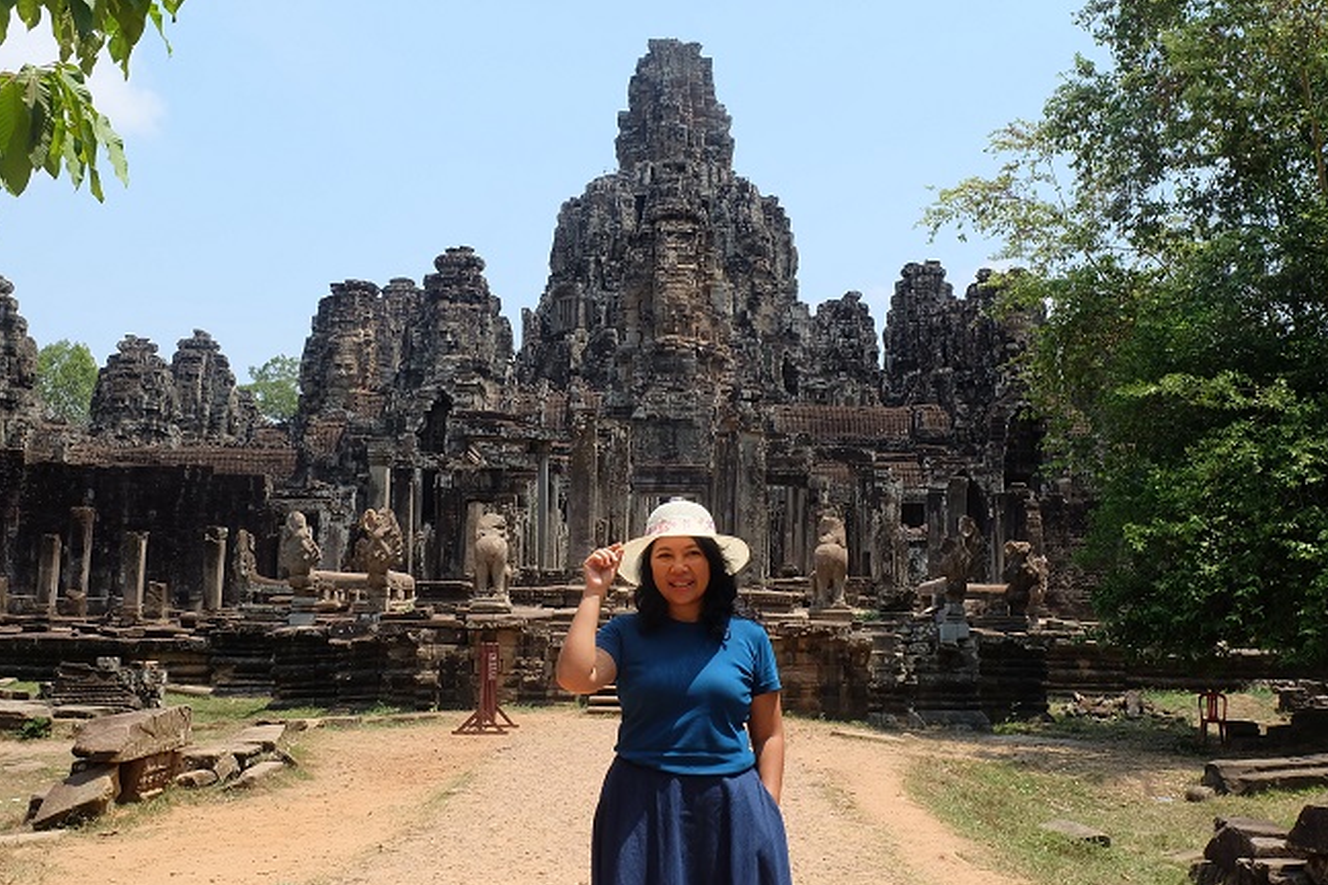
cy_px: 422
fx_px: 1475
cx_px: 694
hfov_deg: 48.5
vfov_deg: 33.4
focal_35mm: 40
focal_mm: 22.2
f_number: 9
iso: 400
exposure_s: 1/350
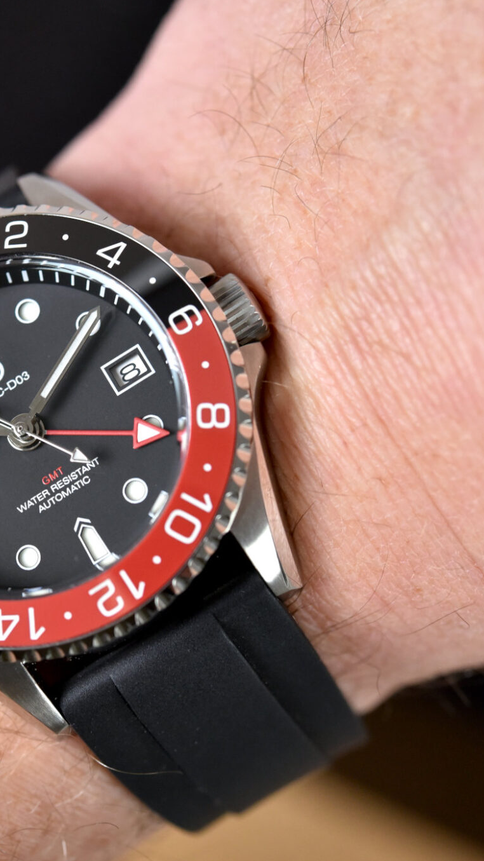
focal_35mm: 95
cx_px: 15
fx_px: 2168
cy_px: 429
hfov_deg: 12.6
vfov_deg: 22.5
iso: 2000
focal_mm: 60
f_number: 6.3
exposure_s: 1/100
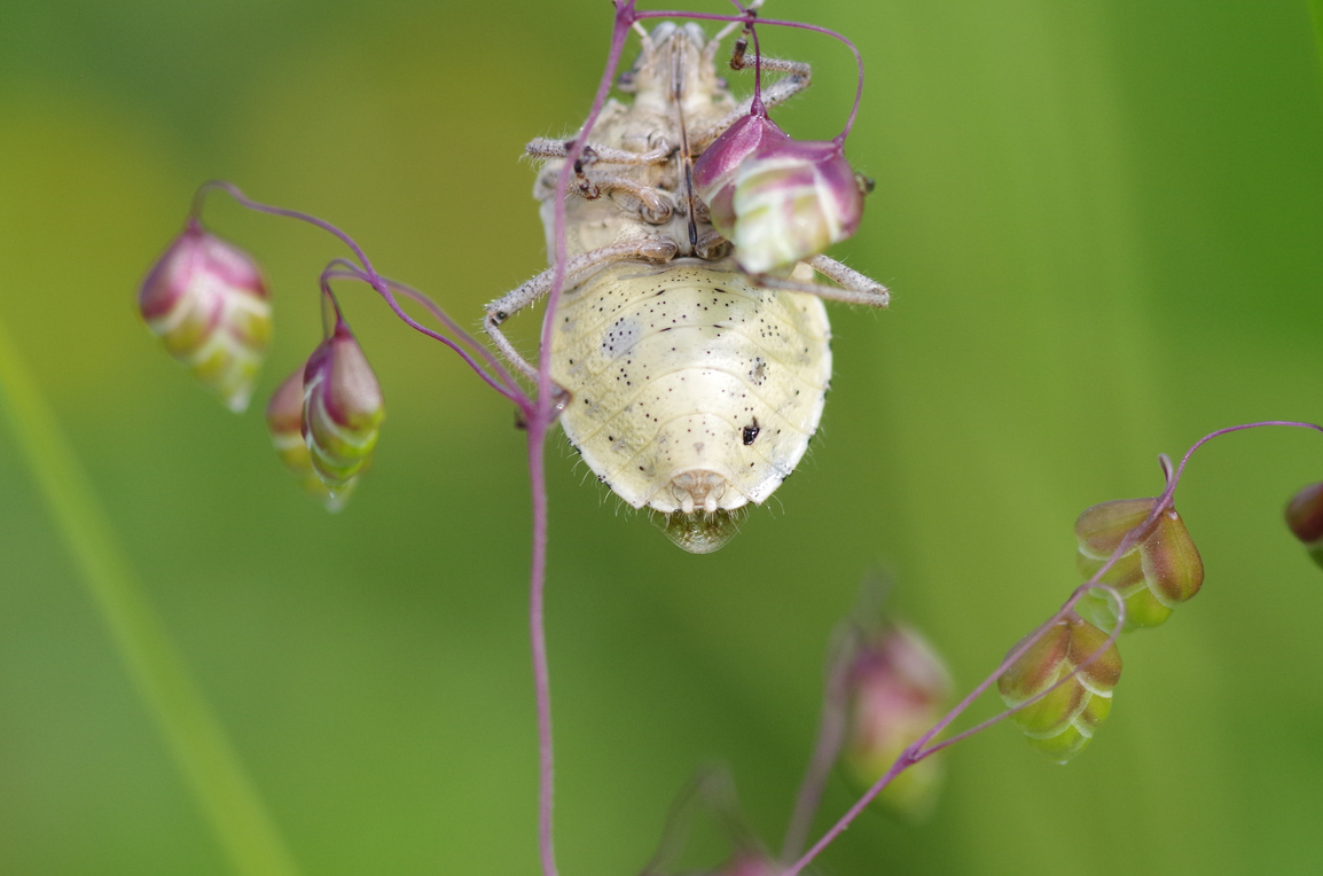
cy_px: 287
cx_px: 722
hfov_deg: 9.7
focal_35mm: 212
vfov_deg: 6.4
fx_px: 7774
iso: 400
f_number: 6.3
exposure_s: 1/250
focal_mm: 100
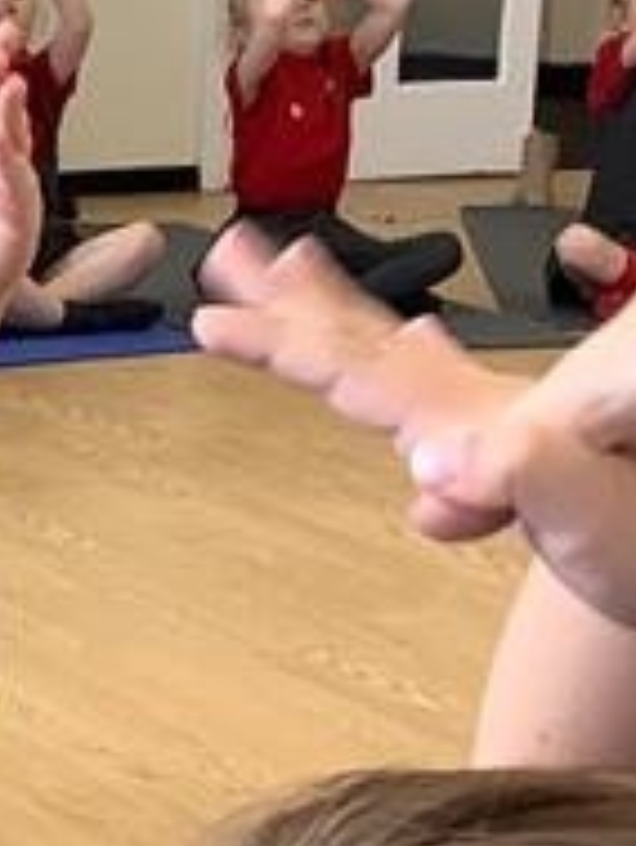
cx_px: -546
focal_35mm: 126
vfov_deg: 15.6
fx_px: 3083
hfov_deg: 10.9
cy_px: 568
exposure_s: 1/50
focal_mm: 3.3
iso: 64
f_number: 2.4
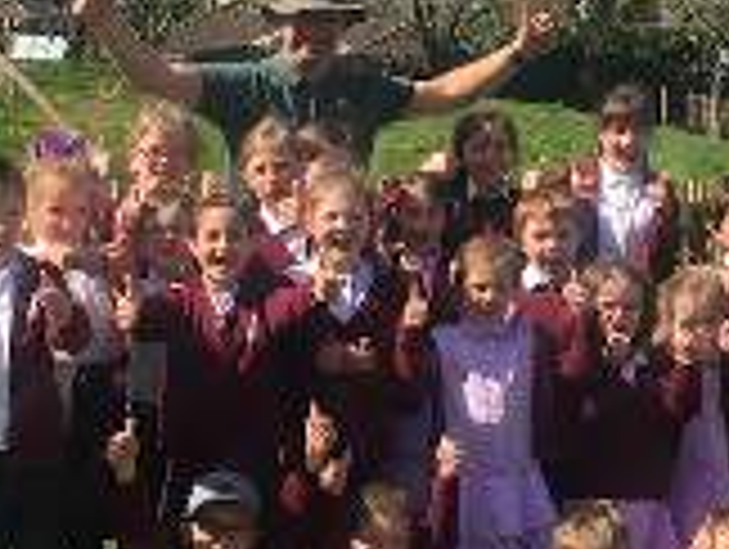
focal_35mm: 102
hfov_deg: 19.2
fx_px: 2151
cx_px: 369
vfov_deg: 14.5
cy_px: 270
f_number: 2.2
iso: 25
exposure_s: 1/1261
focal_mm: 4.15
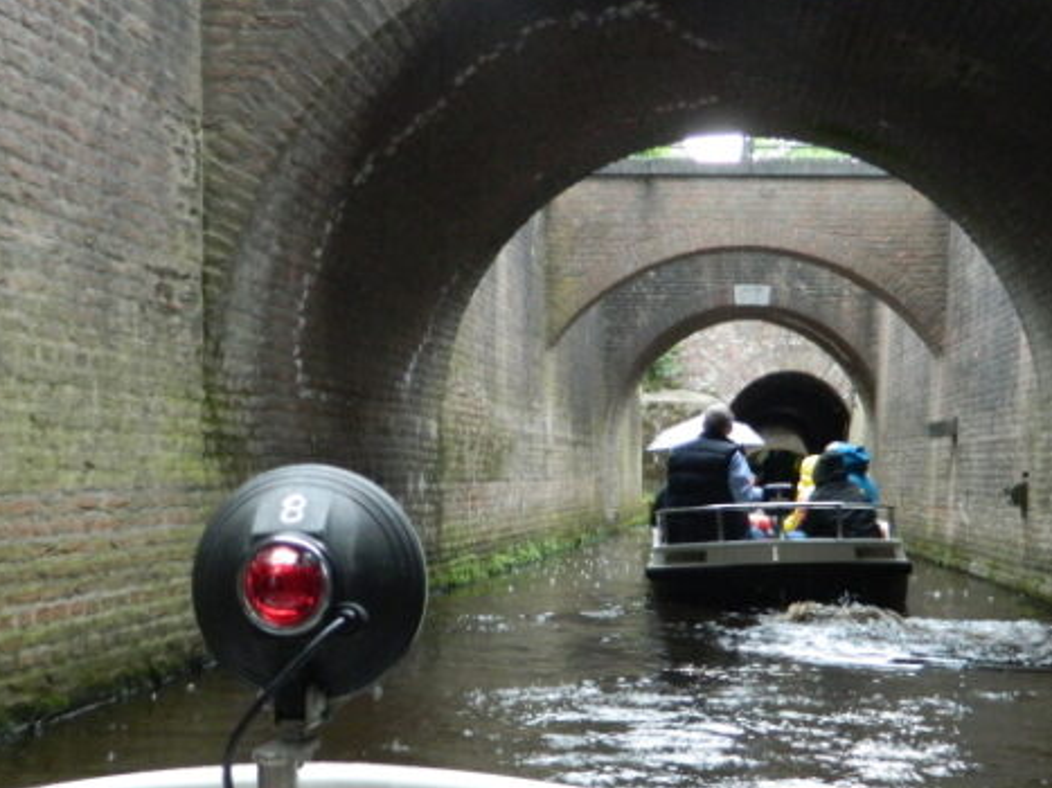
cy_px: 561
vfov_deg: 28.3
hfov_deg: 37.5
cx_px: 527
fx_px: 1550
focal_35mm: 51
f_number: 3.2
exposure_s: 1/30
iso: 400
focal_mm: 5.6
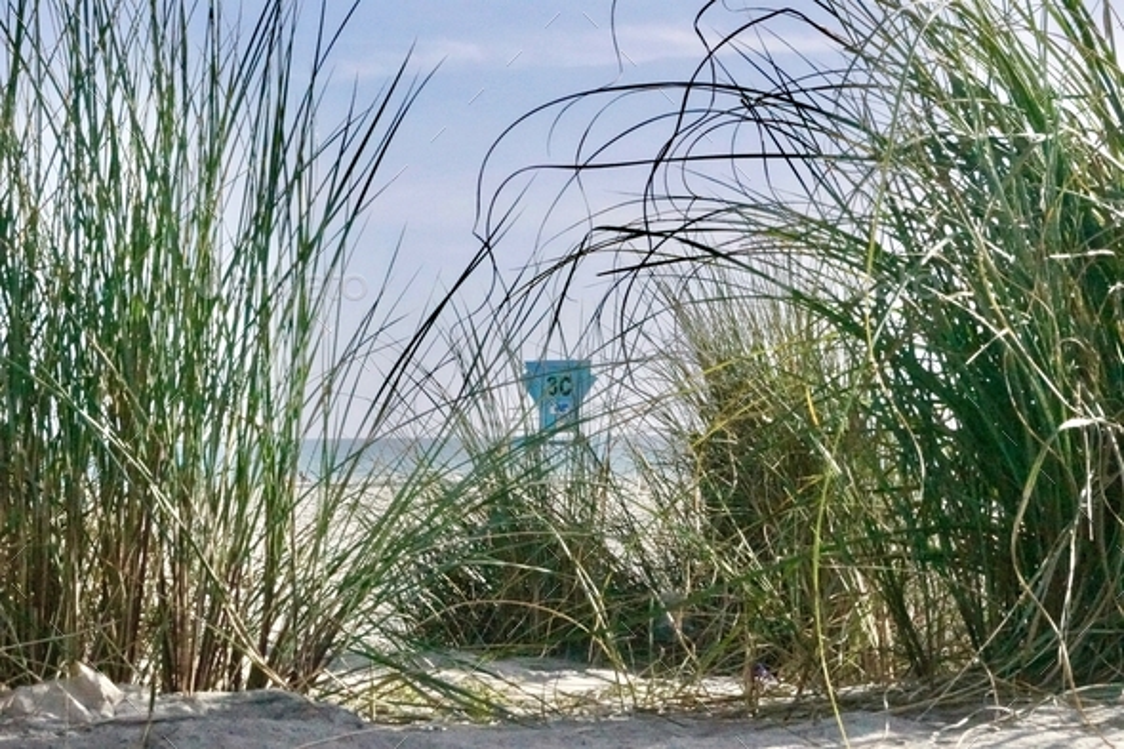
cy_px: 374
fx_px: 2575
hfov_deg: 24.6
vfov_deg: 16.5
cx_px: 562
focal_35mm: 82
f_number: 25
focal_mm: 55
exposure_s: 1/4000
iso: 10000
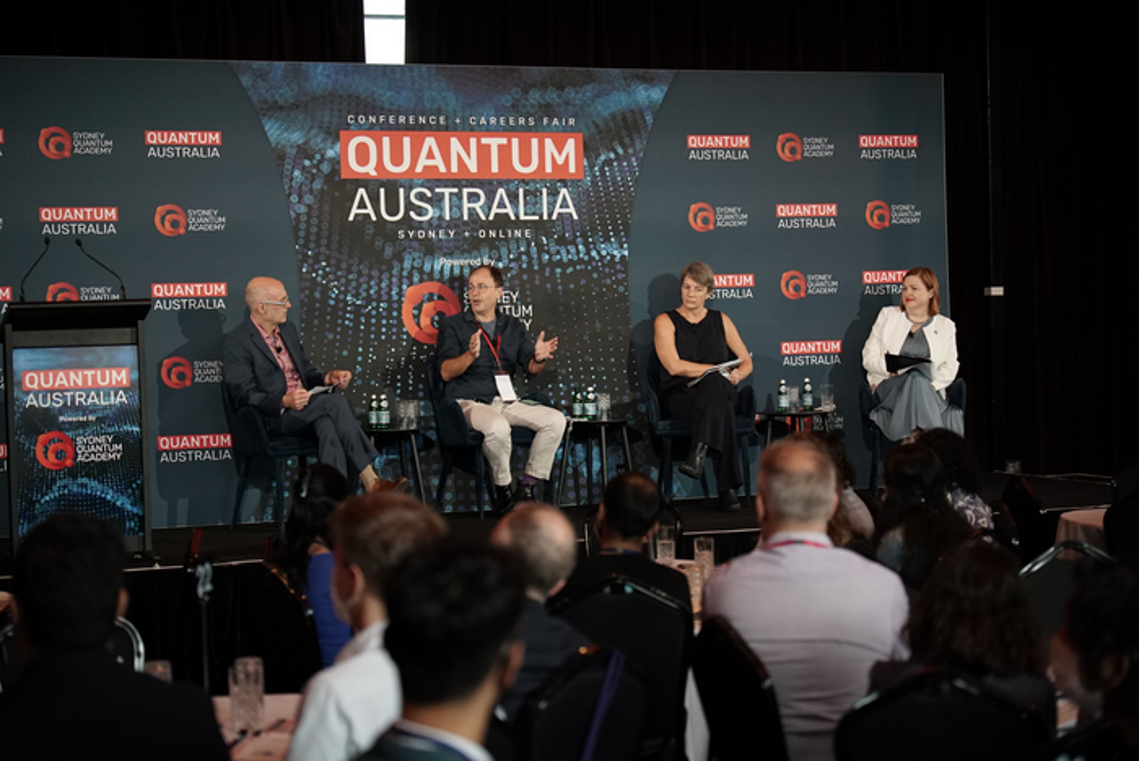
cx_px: 570
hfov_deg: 28.8
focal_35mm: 70
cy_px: 380
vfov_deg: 19.5
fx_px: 2216
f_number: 2.8
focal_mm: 70
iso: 3200
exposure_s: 1/250
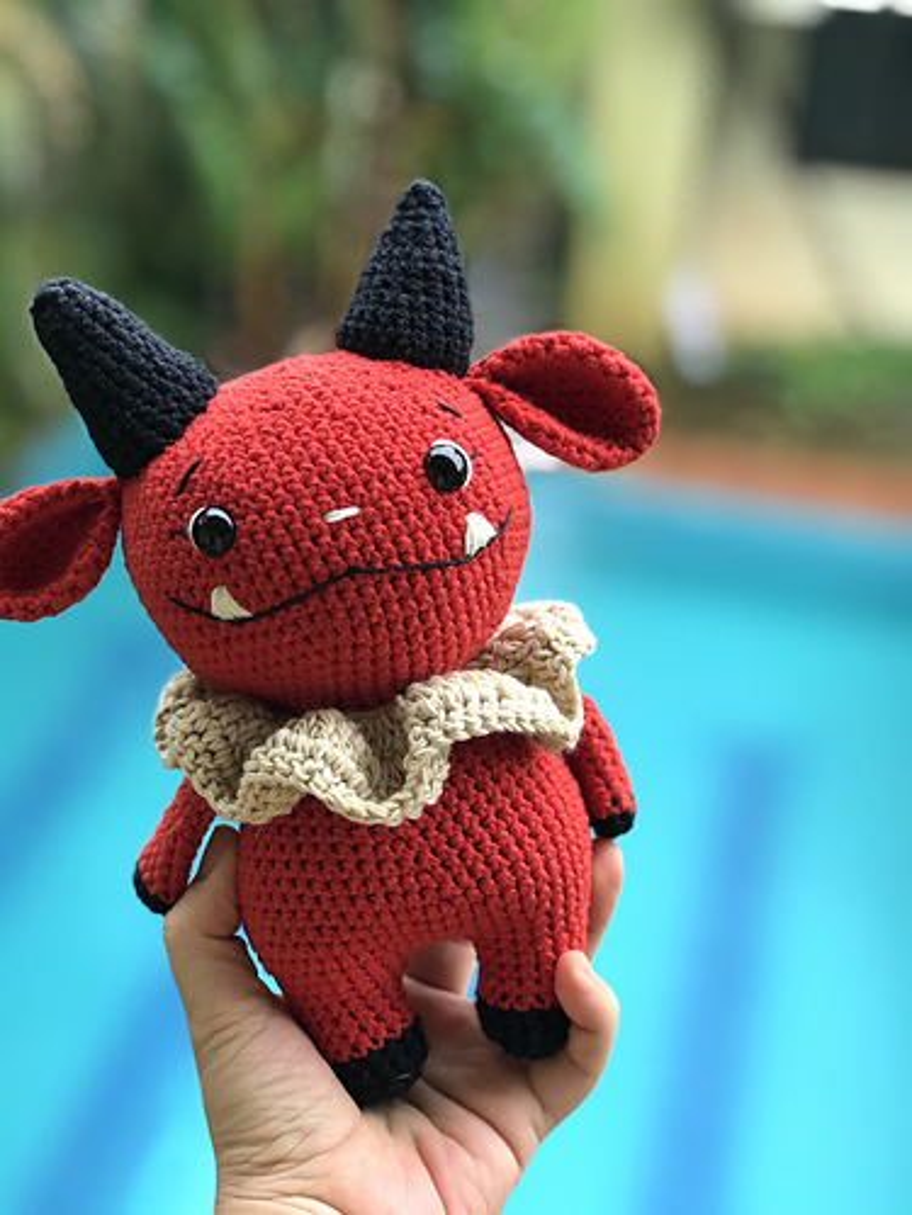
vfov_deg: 33.8
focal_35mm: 57
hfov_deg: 25.7
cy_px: 608
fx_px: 2002
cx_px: 456
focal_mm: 6.6
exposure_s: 1/100
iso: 25
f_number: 2.8
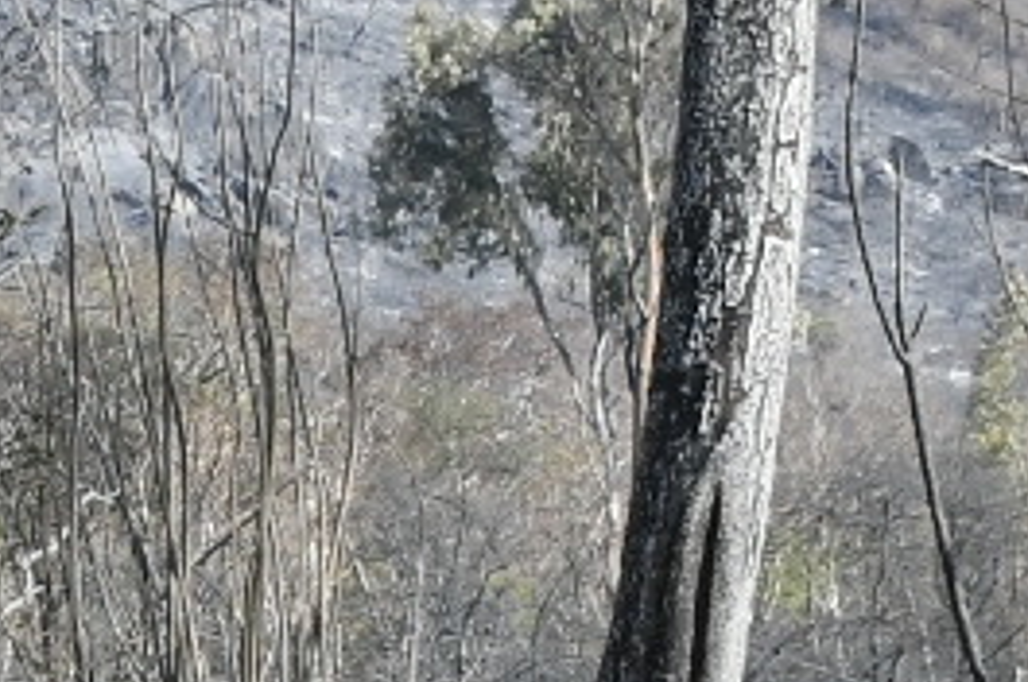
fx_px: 7330
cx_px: -411
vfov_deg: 5.3
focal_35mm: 257
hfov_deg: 7.9
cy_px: 872
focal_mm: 28
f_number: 8
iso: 800
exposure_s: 1/640
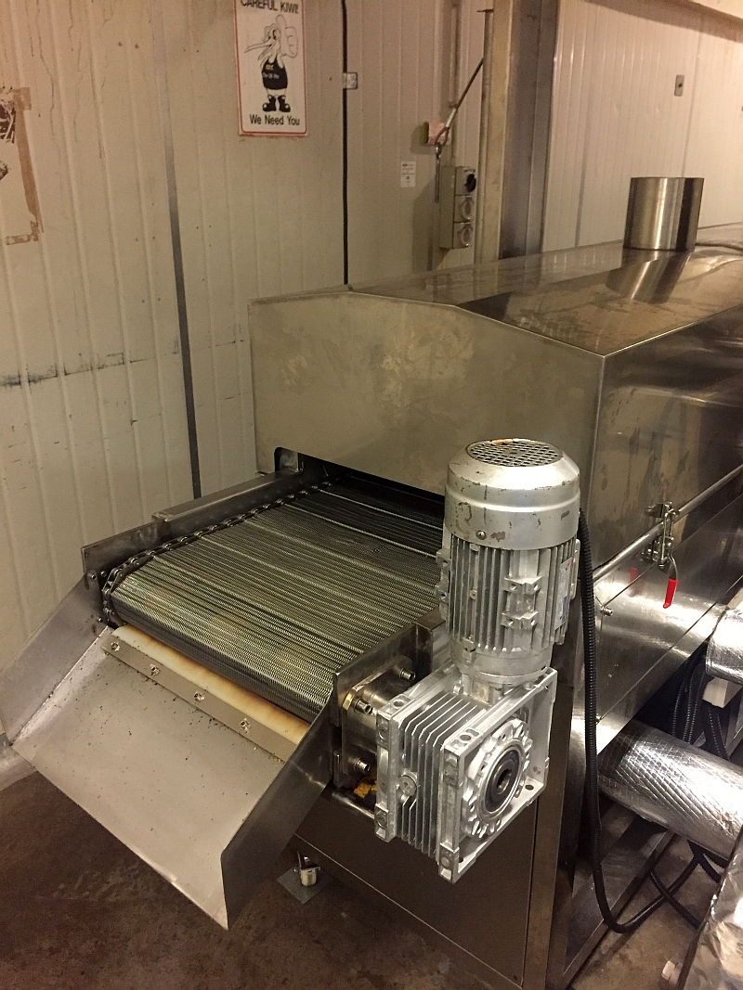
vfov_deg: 61.7
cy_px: 495
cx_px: 372
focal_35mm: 29
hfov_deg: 48.2
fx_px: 830
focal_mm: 4.15
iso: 250
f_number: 2.2
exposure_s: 1/25
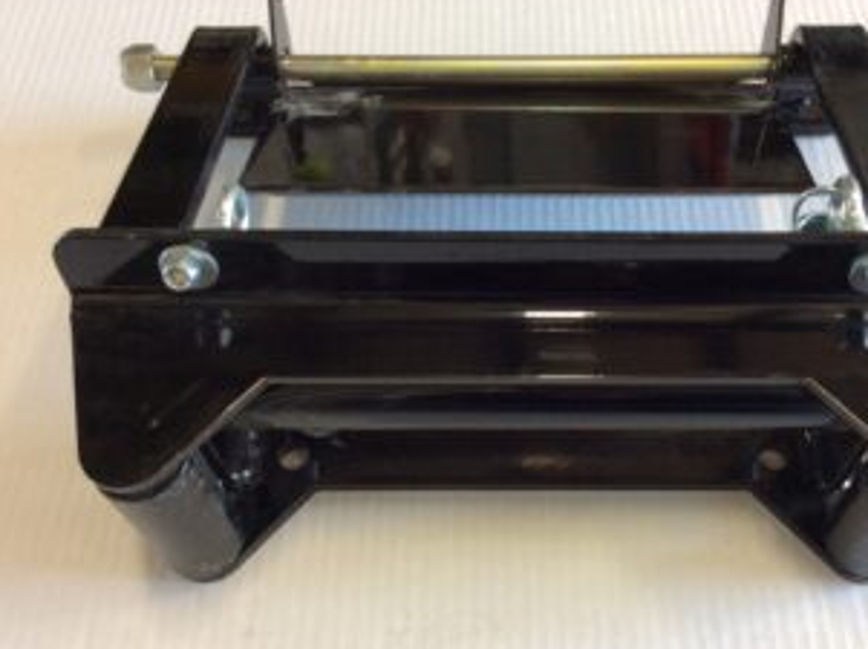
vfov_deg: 36.7
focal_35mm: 39
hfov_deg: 47.6
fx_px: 977
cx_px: 521
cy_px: 312
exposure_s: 1/30
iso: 40
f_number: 2.4
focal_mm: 3.3
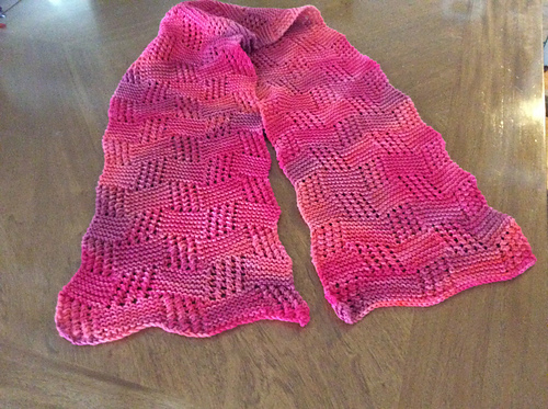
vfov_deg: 42.8
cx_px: 274
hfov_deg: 55.4
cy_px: 204
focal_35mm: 33
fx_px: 521
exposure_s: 1/15
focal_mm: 3.3
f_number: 2.4
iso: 640
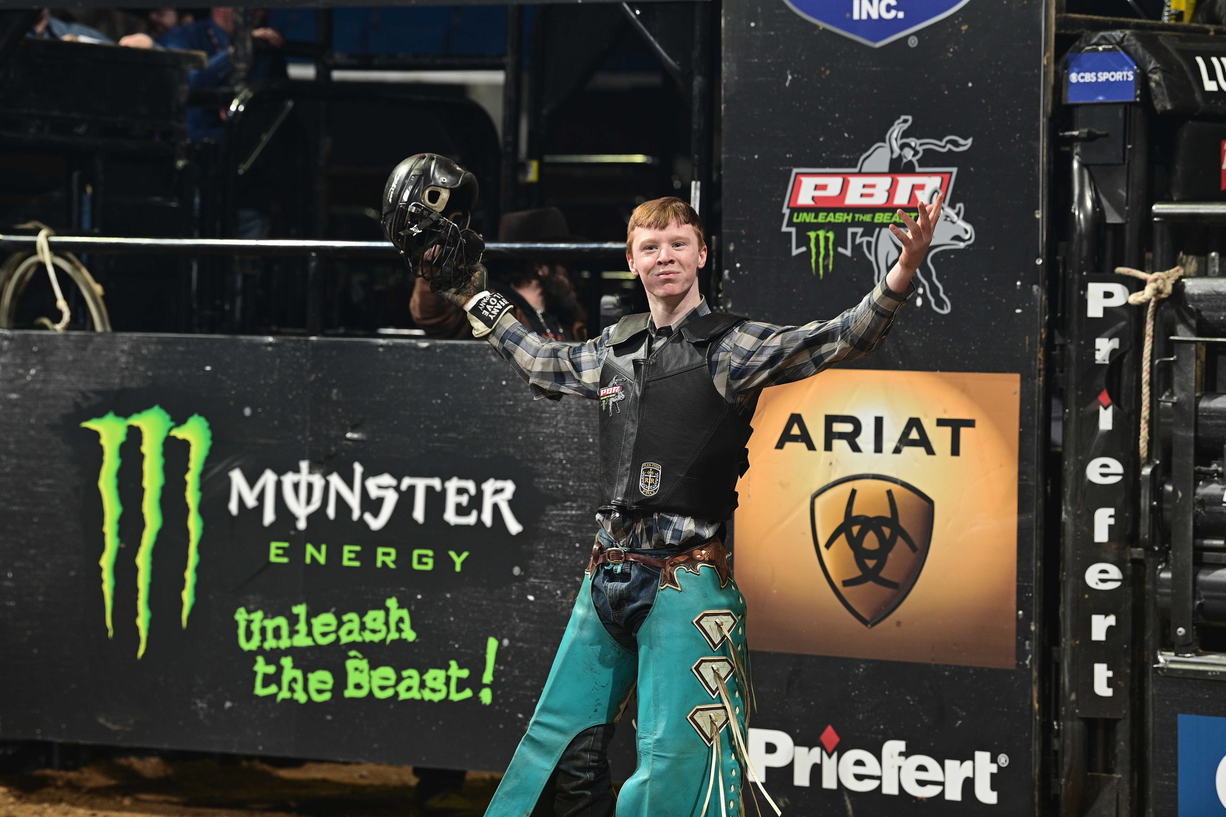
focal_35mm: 170
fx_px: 5789
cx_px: 613
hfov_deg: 12.1
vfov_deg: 8.1
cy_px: 408
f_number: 5
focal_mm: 170
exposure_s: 1/250
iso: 800
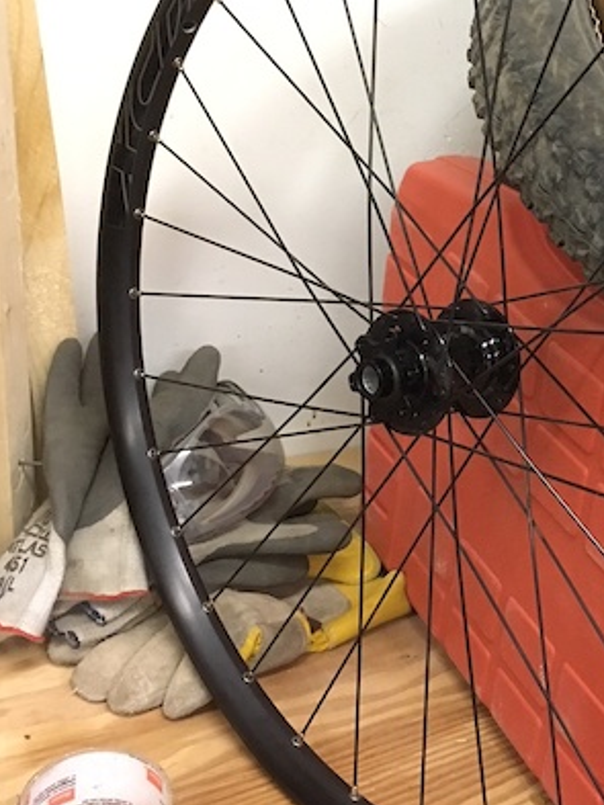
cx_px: 514
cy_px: 293
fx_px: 1372
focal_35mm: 59
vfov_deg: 32.5
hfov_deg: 24.3
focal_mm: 4.15
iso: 200
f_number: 2.2
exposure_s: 1/20
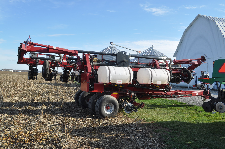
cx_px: 112
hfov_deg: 57.3
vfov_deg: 39.9
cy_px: 74
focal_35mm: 33
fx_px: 206
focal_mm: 22
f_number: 8
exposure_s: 1/250
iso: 200
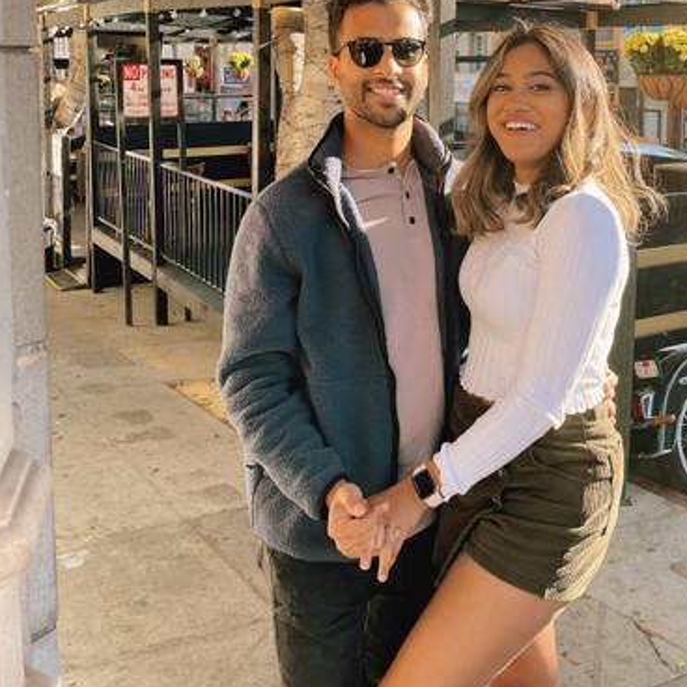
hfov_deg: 41.6
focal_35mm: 40
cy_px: 168
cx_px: 429
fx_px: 898
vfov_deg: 40.6
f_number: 1.6
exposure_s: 1/432
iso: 32
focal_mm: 4.2
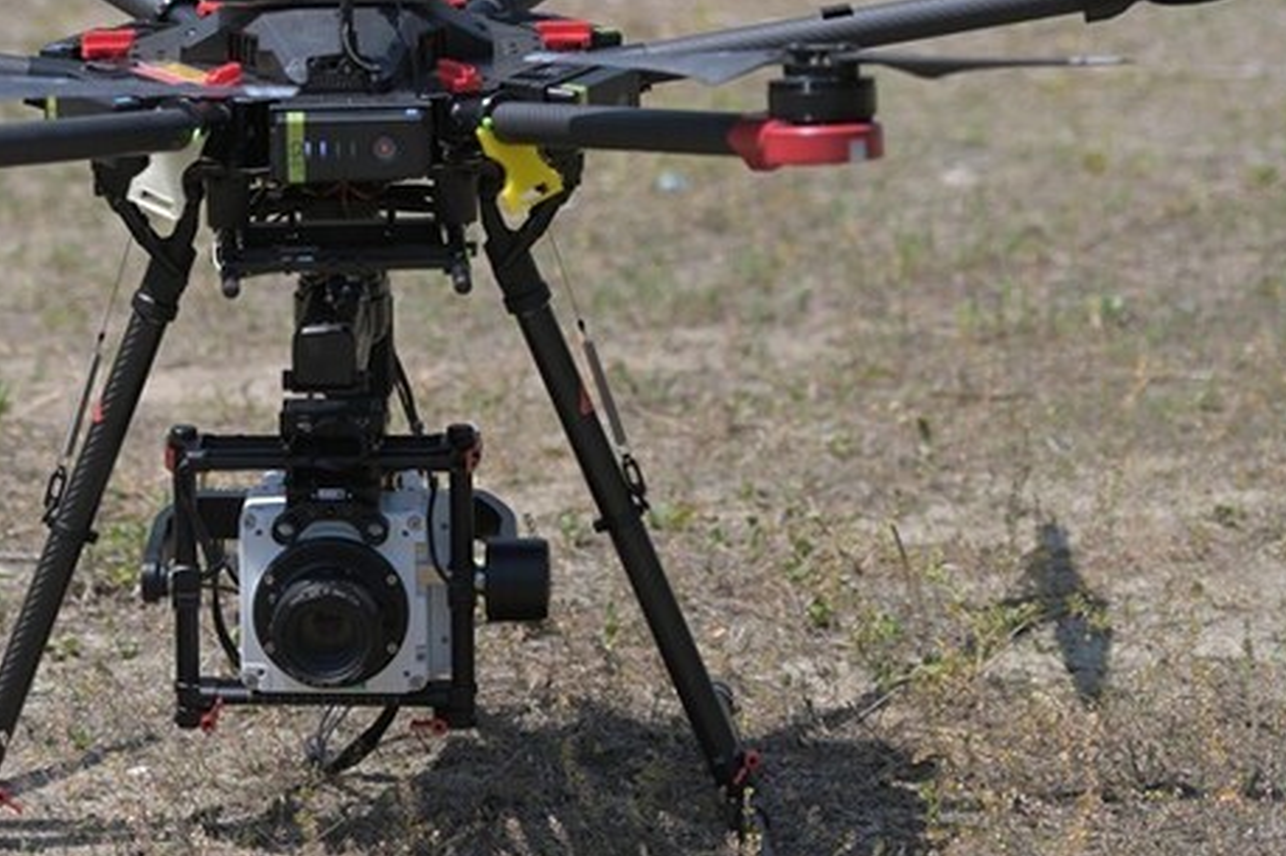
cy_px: 199
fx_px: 7856
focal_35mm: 220
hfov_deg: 9.3
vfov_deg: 6.2
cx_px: 337
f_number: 3.5
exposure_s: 1/1000
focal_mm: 105
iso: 64
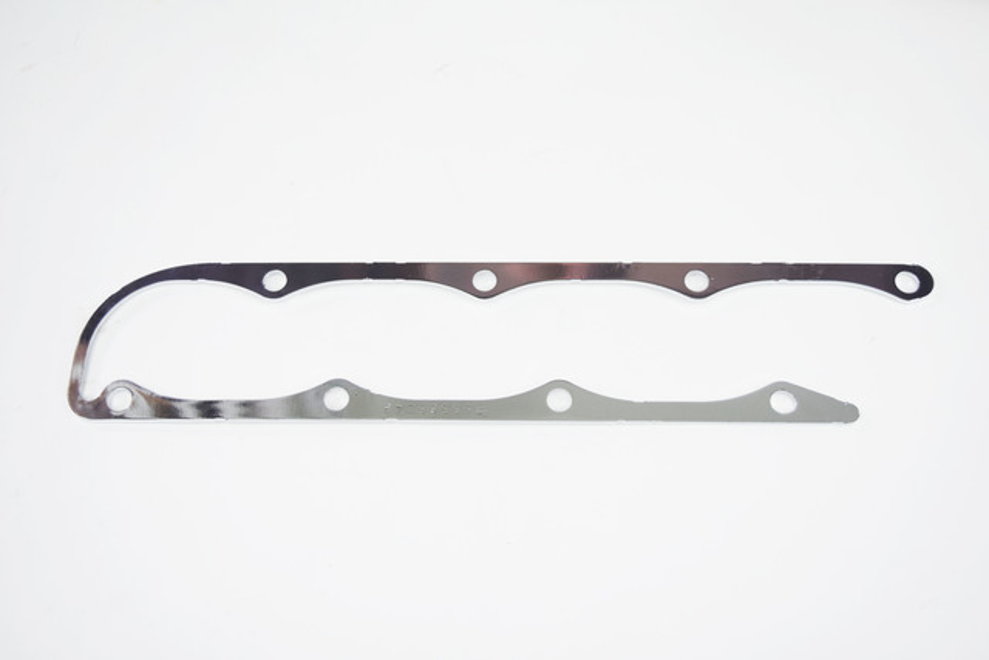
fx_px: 1154
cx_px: 494
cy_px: 330
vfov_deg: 31.9
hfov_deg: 46.4
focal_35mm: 42
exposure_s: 1/60
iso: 640
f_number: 4.2
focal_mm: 28
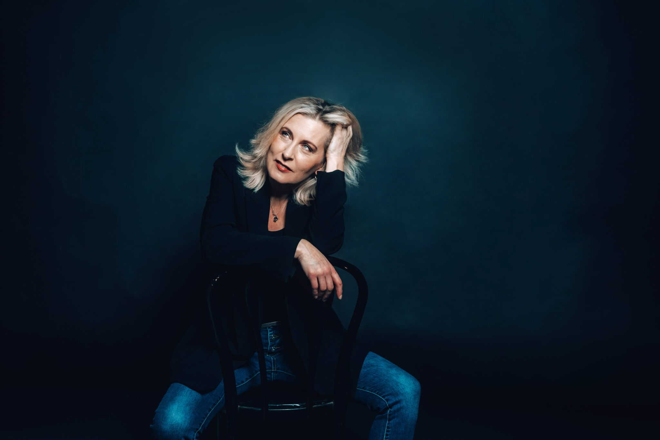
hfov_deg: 39.6
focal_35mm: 50
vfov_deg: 27.0
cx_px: 330
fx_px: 917
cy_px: 220
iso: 500
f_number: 2
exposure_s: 1/250
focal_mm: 33
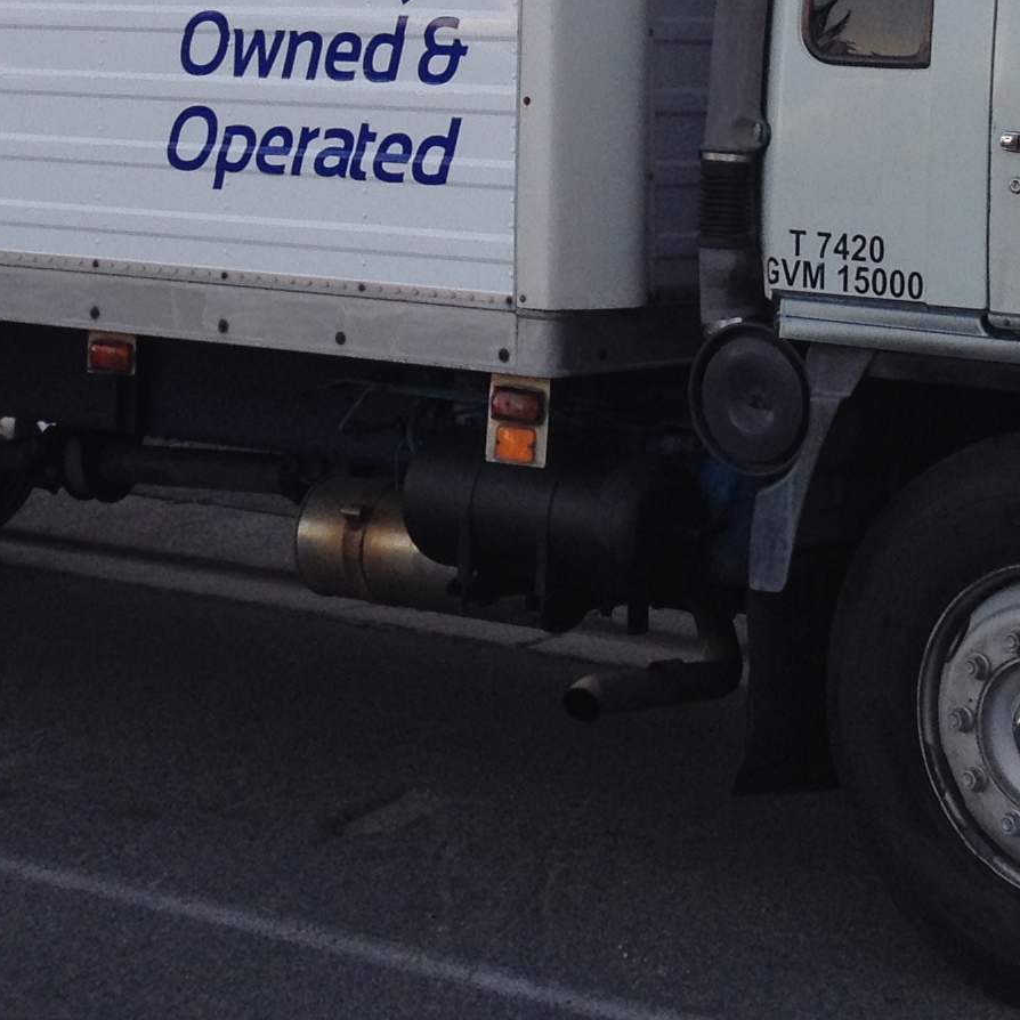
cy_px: -194
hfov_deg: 15.4
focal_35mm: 113
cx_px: 408
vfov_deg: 14.9
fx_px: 3767
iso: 50
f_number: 2.4
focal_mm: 4.28
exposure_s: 1/141
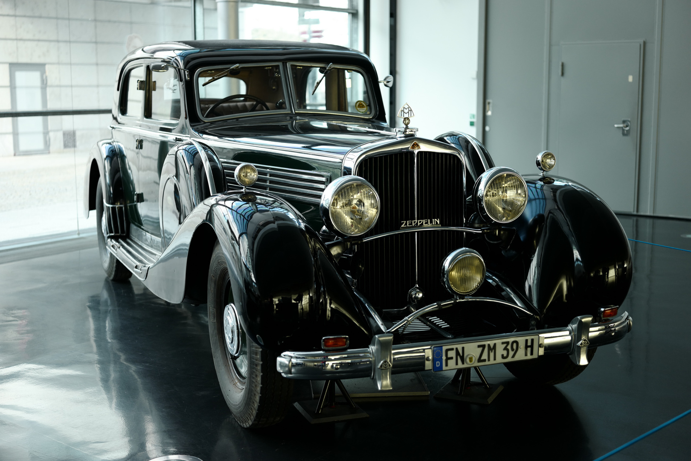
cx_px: 346
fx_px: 960
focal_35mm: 50
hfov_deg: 39.6
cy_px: 230
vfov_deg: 27.0
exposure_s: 1/200
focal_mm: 50
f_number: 2
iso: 400
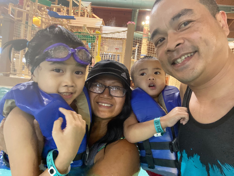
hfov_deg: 73.9
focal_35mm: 23
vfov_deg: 58.9
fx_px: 155
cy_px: 88
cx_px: 117
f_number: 2.2
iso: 400
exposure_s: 1/40
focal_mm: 2.71
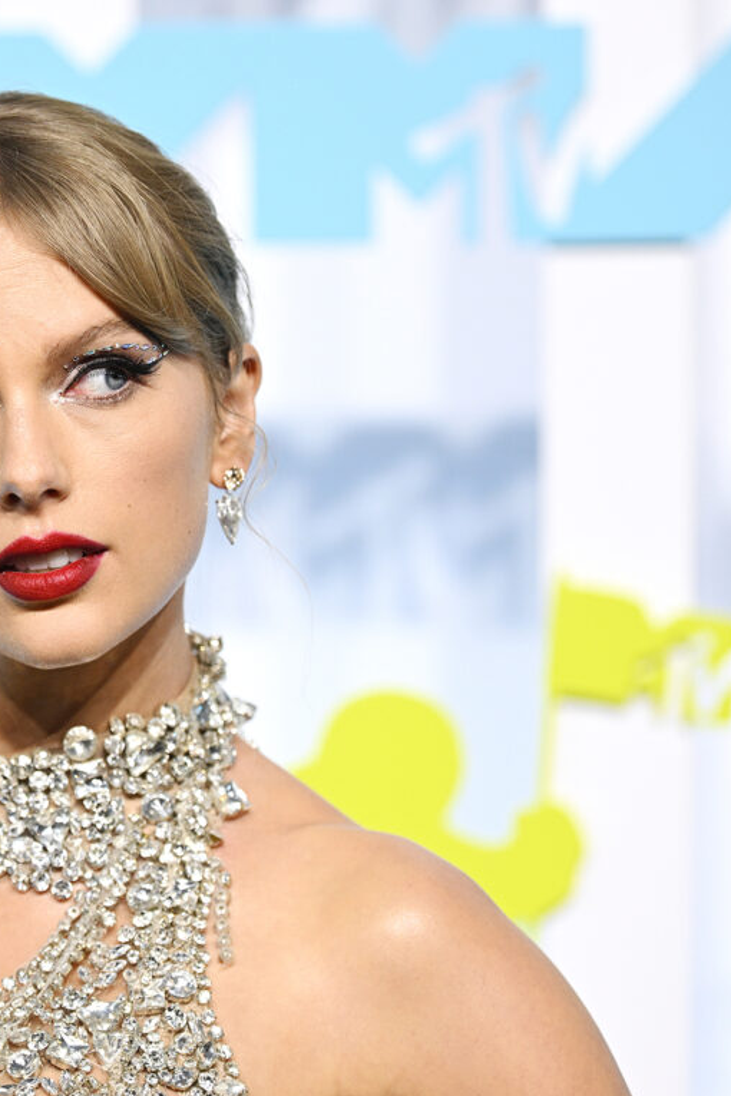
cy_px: 550
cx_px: 49
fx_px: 6670
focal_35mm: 219
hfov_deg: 6.3
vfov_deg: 9.4
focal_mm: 145
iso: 800
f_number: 3.5
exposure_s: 1/800
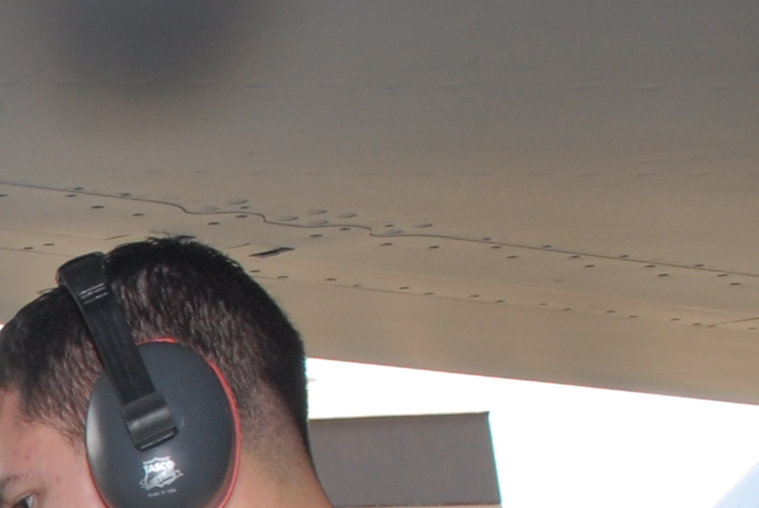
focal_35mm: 144
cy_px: 964
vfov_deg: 9.1
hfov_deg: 12.8
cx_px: -653
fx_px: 3039
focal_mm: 20
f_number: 9
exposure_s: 1/100
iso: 250
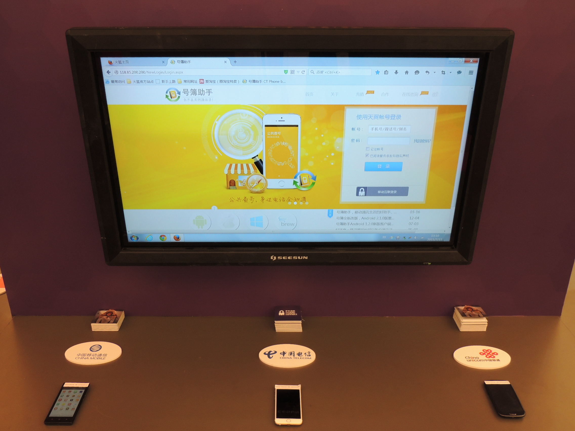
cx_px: 288
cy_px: 216
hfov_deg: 55.4
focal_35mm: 33
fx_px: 548
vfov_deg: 42.9
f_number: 3.2
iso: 200
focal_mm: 5.8
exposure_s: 1/50
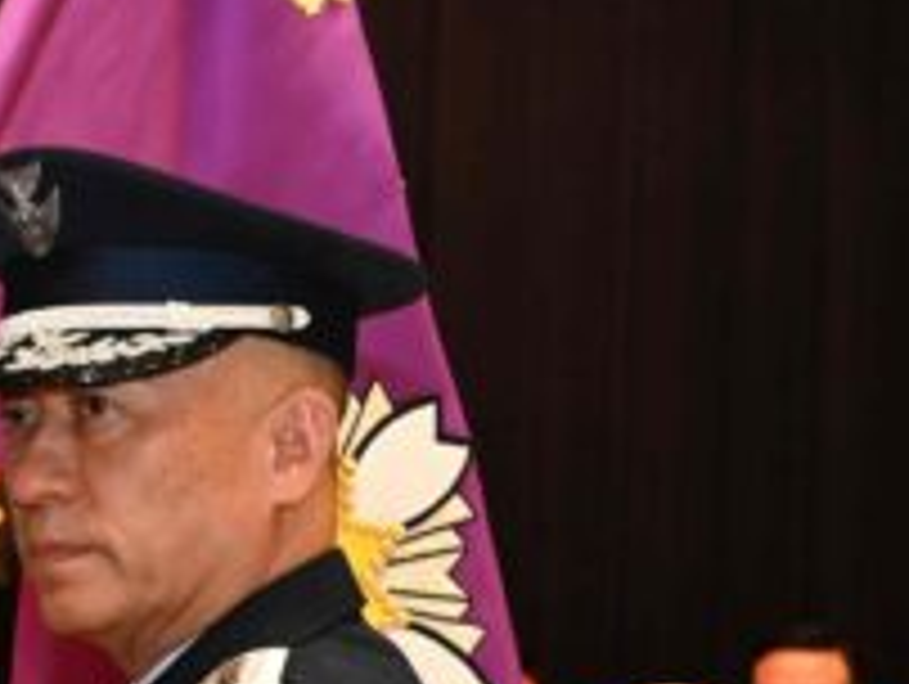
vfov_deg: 7.9
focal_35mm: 188
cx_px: -333
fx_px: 4943
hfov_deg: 10.3
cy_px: 718
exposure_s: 1/125
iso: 4000
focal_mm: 60
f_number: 6.3
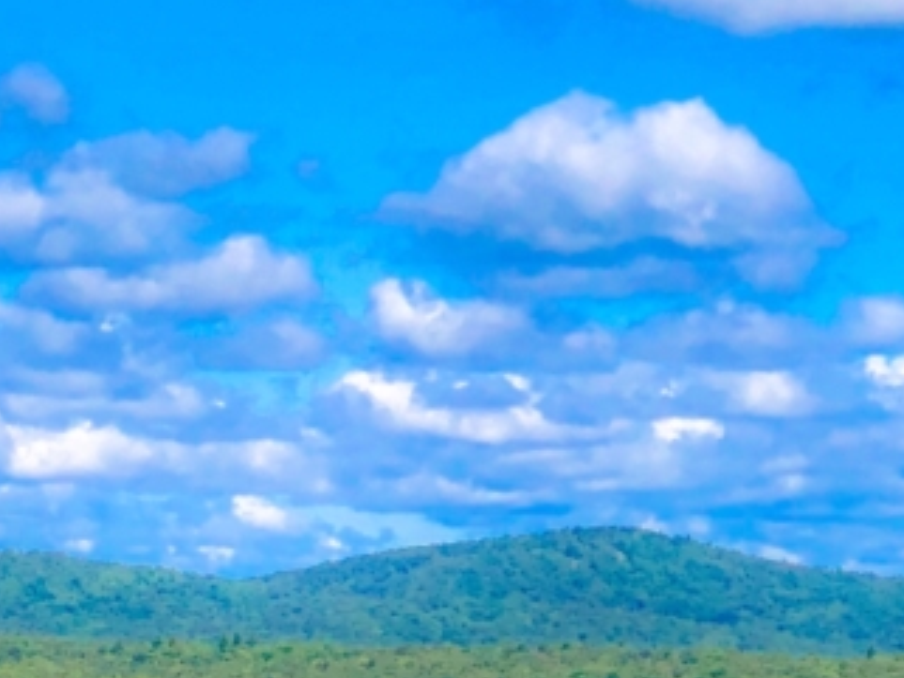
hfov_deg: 9.1
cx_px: -369
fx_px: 5565
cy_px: 686
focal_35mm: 213
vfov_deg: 7.0
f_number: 2.8
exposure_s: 1/857
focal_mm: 6.6
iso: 20
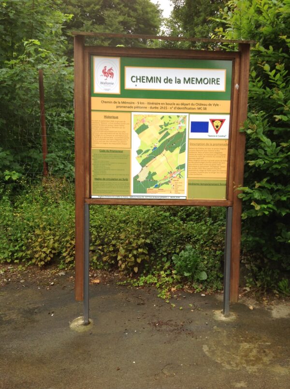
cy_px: 194
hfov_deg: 40.6
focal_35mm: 35
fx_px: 392
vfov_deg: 52.7
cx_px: 145
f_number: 2.4
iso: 80
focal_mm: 4.28
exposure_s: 1/329
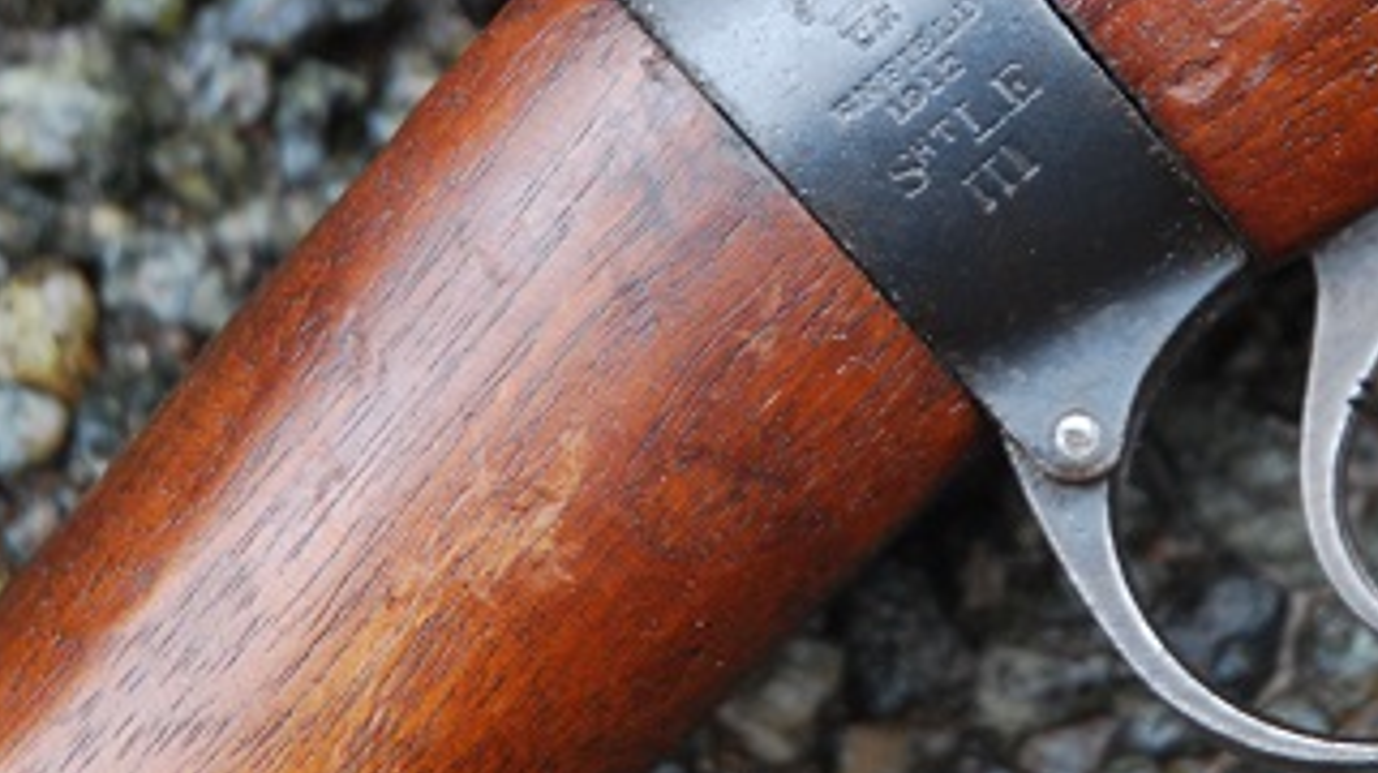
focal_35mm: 206
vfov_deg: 5.9
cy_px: 187
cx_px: 820
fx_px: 7521
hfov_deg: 10.5
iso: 900
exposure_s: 1/125
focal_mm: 70
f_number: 4.5
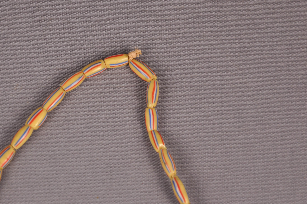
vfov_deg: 5.5
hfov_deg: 8.3
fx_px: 2119
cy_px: 77
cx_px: 115
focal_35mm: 249
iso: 250
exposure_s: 1/60
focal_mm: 105
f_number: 6.3
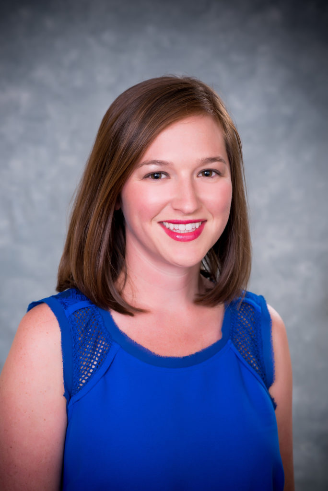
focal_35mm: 85
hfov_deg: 16.1
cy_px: 246
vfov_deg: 23.9
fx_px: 1160
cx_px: 164
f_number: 7.1
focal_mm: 85
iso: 100
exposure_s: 1/200
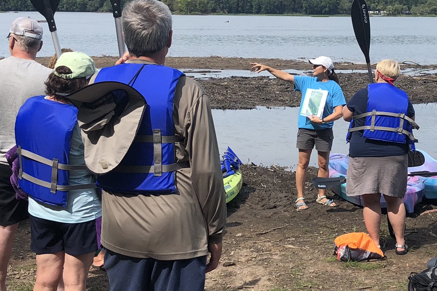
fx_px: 801
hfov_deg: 30.1
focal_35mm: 66
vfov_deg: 20.6
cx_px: 320
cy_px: 128
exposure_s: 1/1919
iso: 20
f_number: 1.8
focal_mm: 3.99
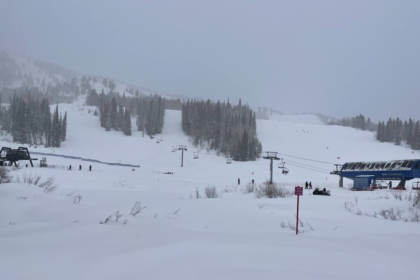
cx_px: 207
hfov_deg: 65.5
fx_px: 327
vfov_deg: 46.3
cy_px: 160
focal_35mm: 28
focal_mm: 4.2
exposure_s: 1/4651
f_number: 1.6
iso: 32
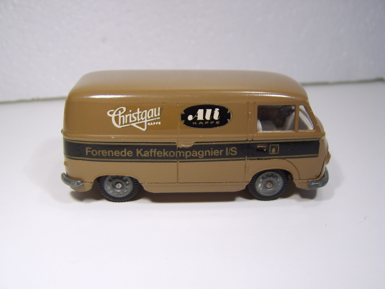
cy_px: 144
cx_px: 192
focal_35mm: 31
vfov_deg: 45.4
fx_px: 345
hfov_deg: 58.4
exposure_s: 1/46
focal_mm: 8.13
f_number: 2.7
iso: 71
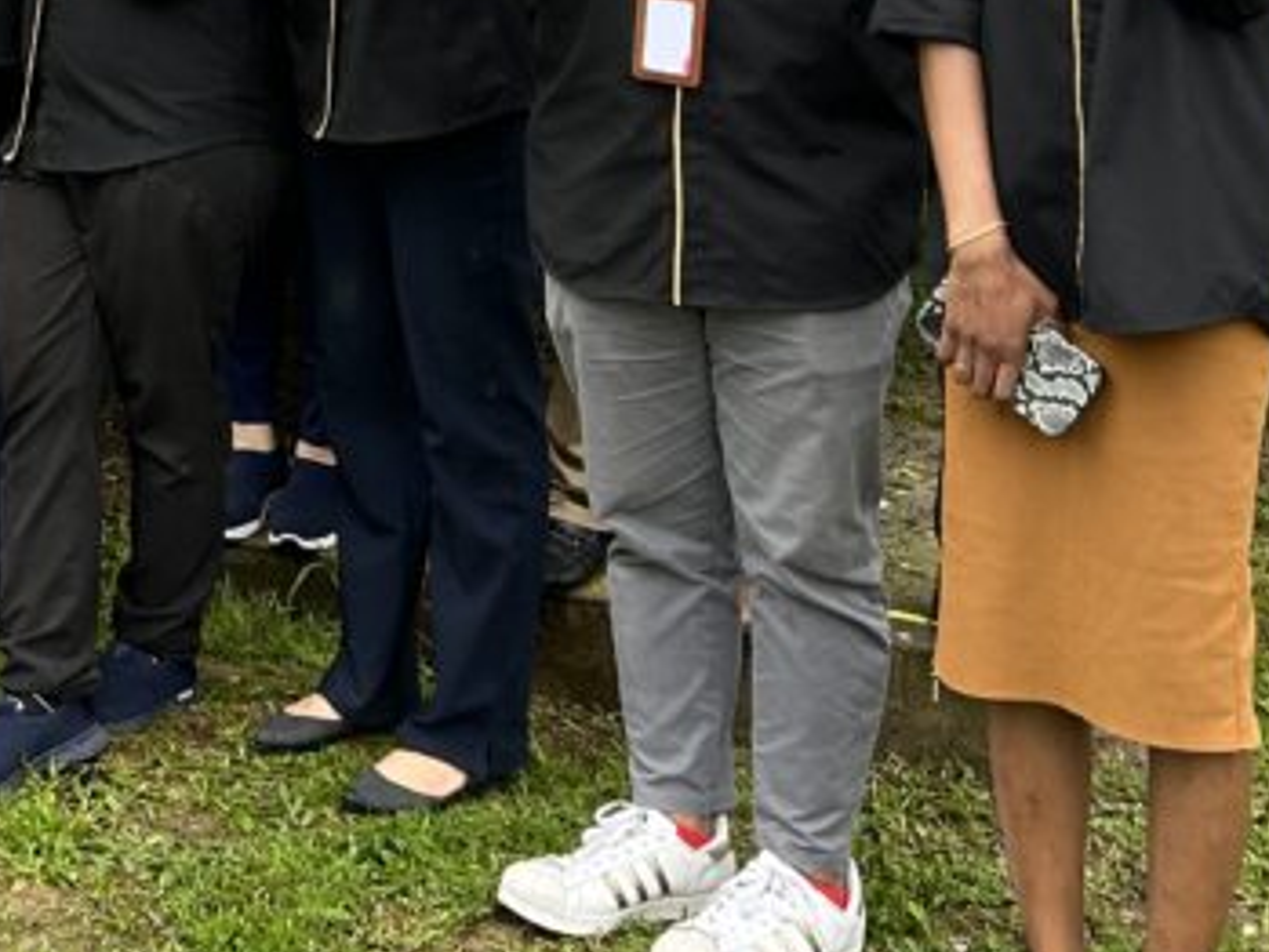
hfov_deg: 22.0
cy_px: -409
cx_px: -44
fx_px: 3117
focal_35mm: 85
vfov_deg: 16.1
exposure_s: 1/476
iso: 50
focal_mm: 5.7
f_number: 1.5
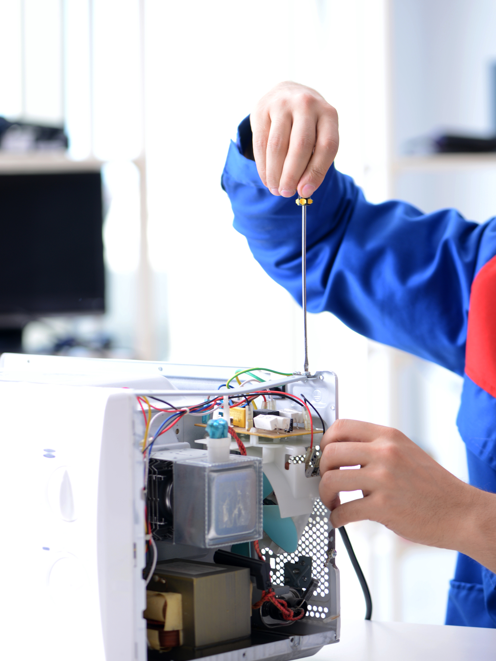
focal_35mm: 114
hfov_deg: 13.0
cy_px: 322
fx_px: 2178
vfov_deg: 17.3
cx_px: 248
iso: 160
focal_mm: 105
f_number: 5
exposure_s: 1/100
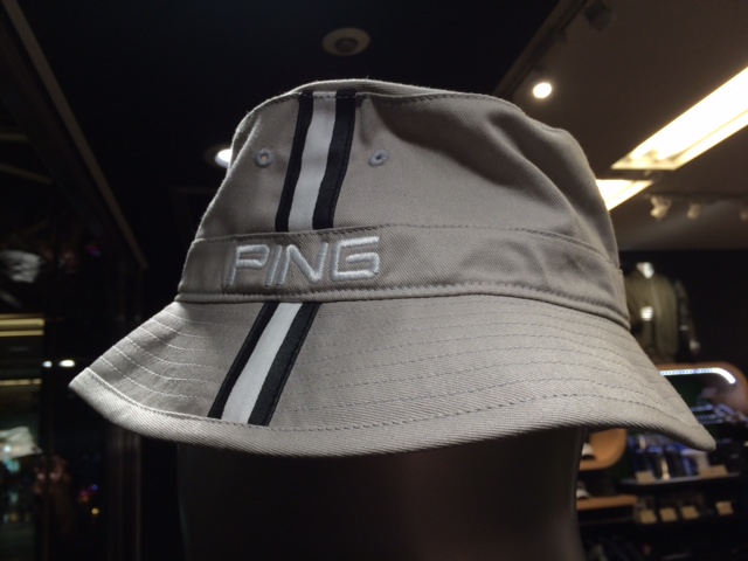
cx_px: 374
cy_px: 280
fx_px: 627
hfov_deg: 61.7
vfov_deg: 48.2
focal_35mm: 29
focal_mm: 4.15
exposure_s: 1/120
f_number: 2.2
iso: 50
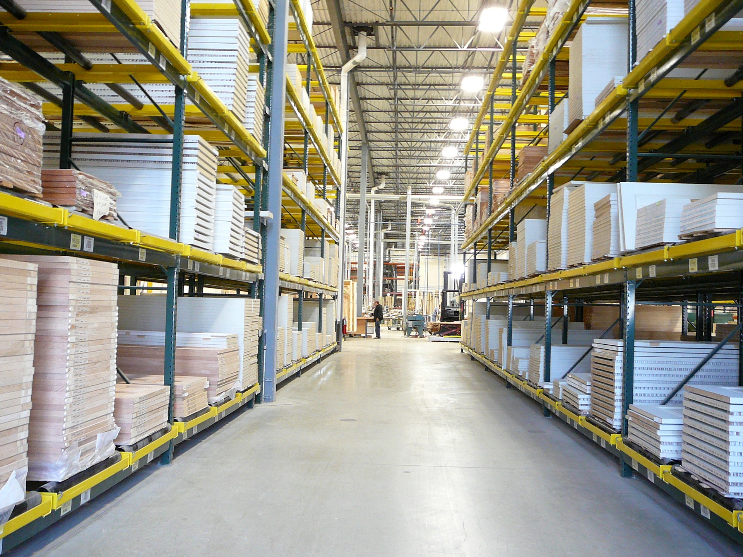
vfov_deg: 40.7
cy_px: 278
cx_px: 372
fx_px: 751
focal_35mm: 35
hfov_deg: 52.6
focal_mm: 5.2
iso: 200
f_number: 2.8
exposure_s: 1/8
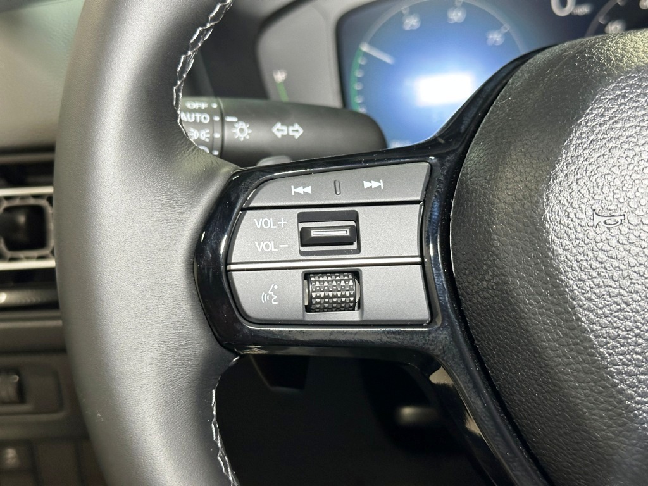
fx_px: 899
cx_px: 324
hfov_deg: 39.7
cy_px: 243
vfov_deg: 30.3
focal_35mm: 48
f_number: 1.78
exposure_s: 1/40
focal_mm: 6.86
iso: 400
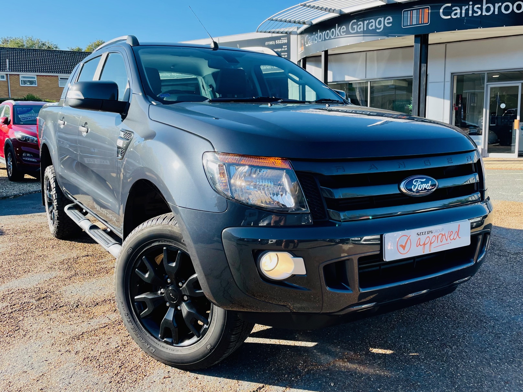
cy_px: 196
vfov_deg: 53.1
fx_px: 393
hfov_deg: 67.3
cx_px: 262
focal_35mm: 26
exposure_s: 1/1261
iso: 32
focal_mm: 4.2
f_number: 1.6
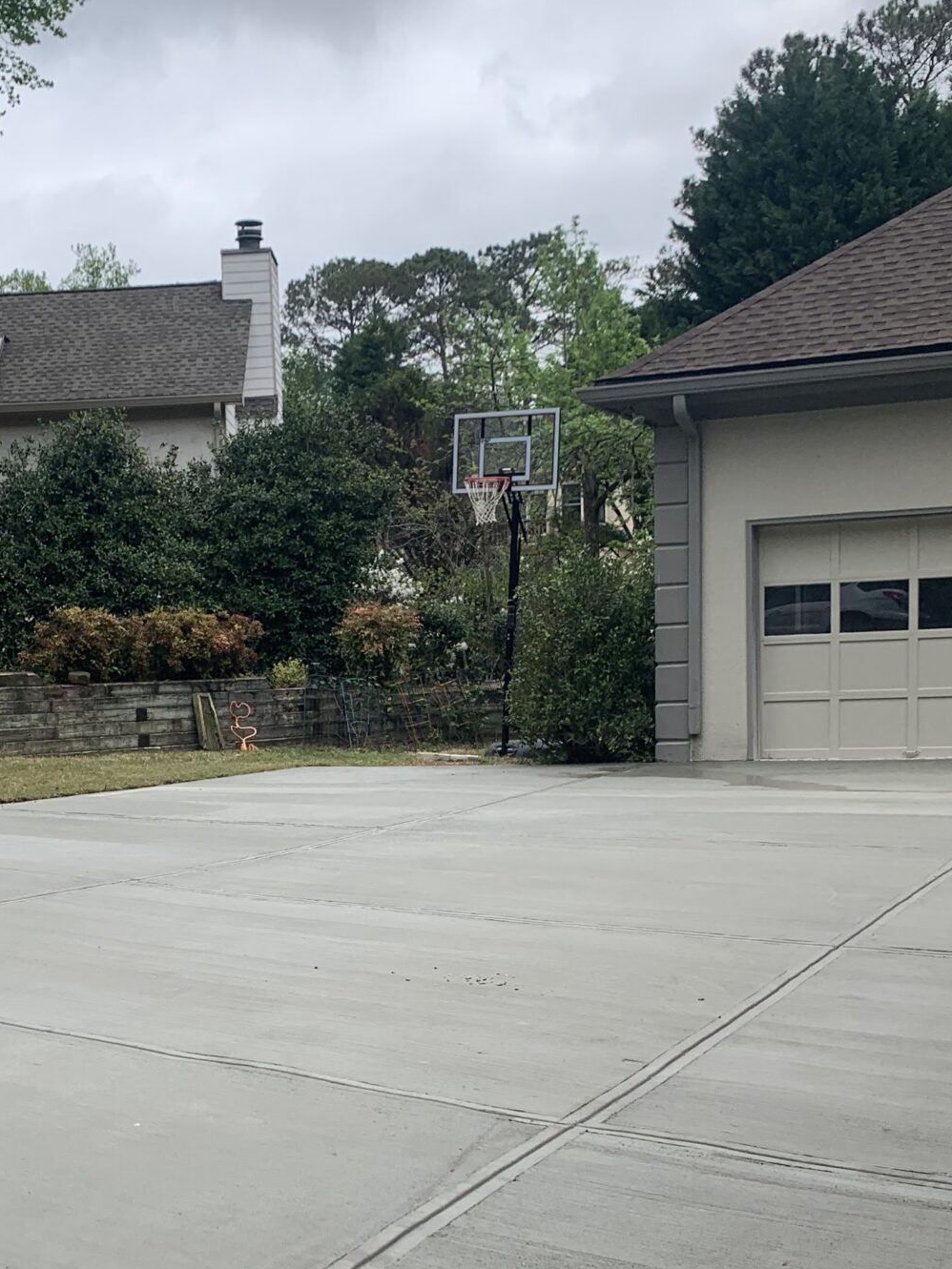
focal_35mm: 50
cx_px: 272
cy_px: 936
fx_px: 1834
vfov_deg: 37.3
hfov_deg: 28.8
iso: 25
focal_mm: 4.25
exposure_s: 1/1916
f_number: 1.8
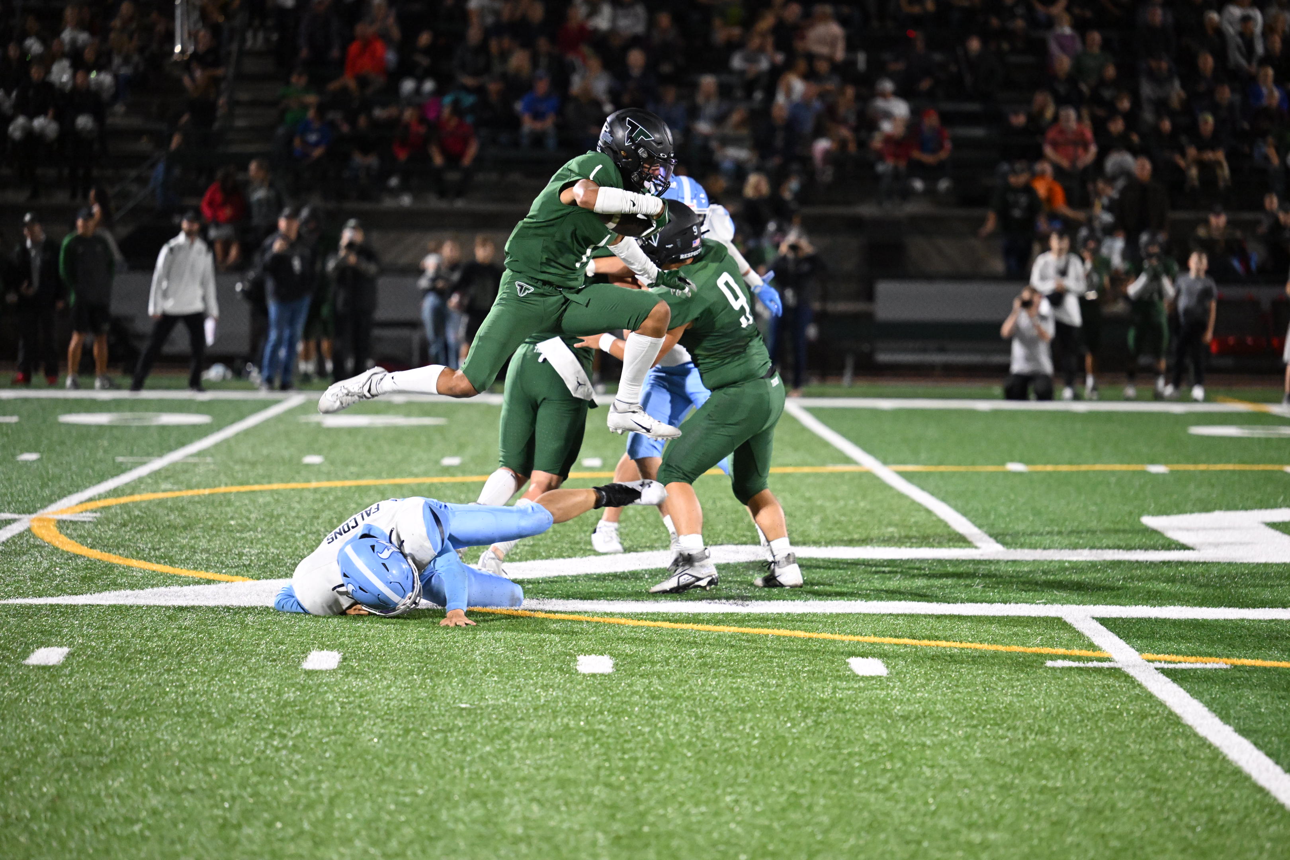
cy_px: 430
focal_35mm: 145
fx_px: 5195
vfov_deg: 9.5
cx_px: 645
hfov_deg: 14.2
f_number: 2.8
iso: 8000
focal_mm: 145
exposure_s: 1/1000
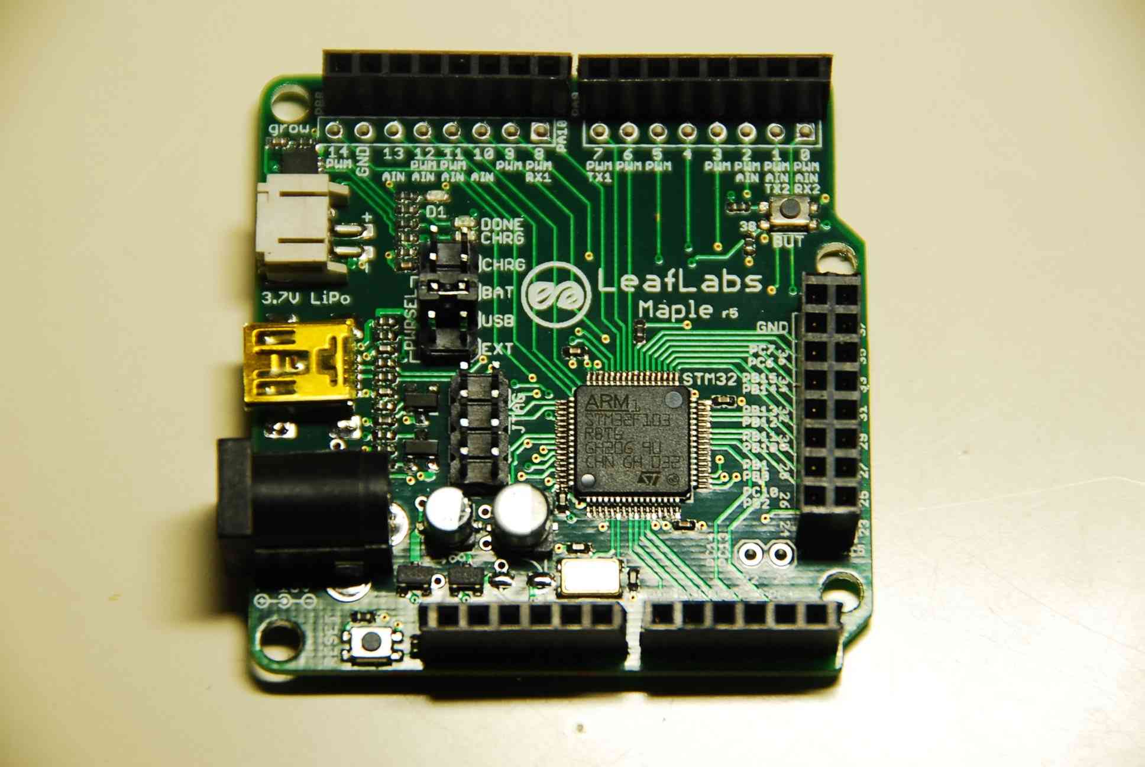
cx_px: 572
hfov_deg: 6.9
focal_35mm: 300
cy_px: 384
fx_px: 9553
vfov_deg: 4.6
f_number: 5.6
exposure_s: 1/80
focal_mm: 200
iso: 500
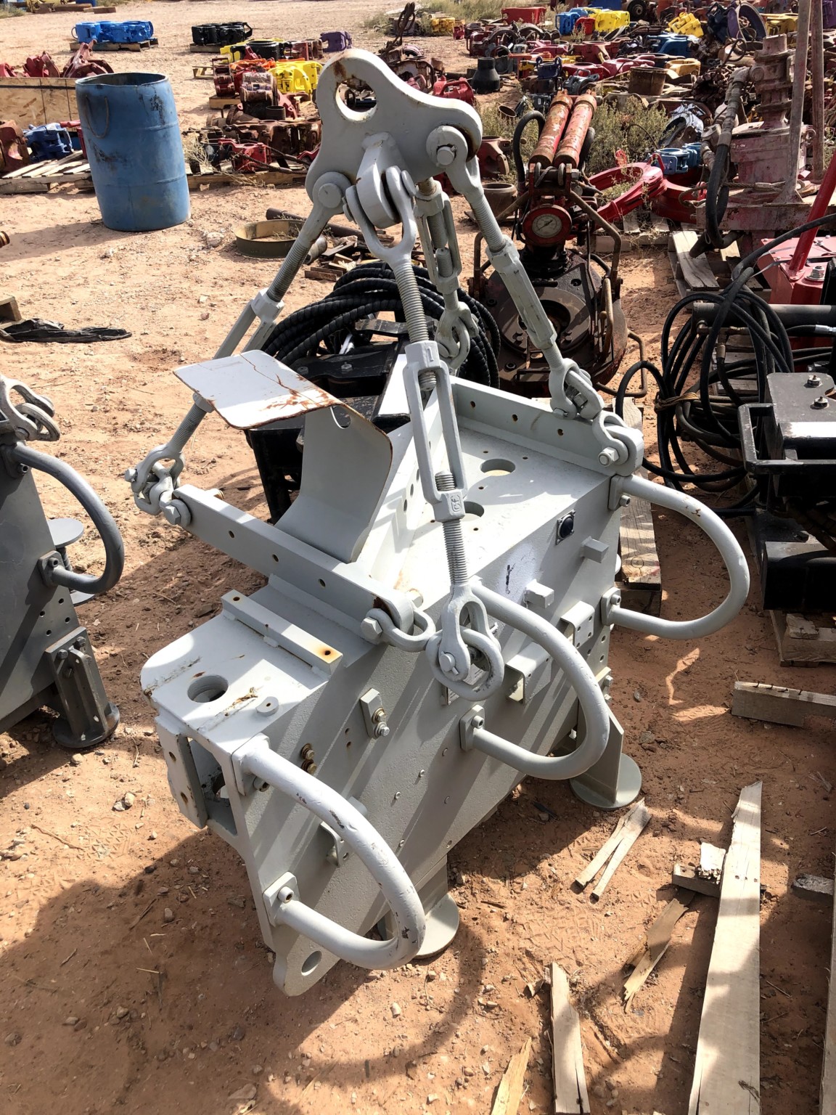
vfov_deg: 63.4
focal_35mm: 28
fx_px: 902
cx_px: 418
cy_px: 558
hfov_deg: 49.7
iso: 20
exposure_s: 1/1245
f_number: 1.8
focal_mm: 3.99
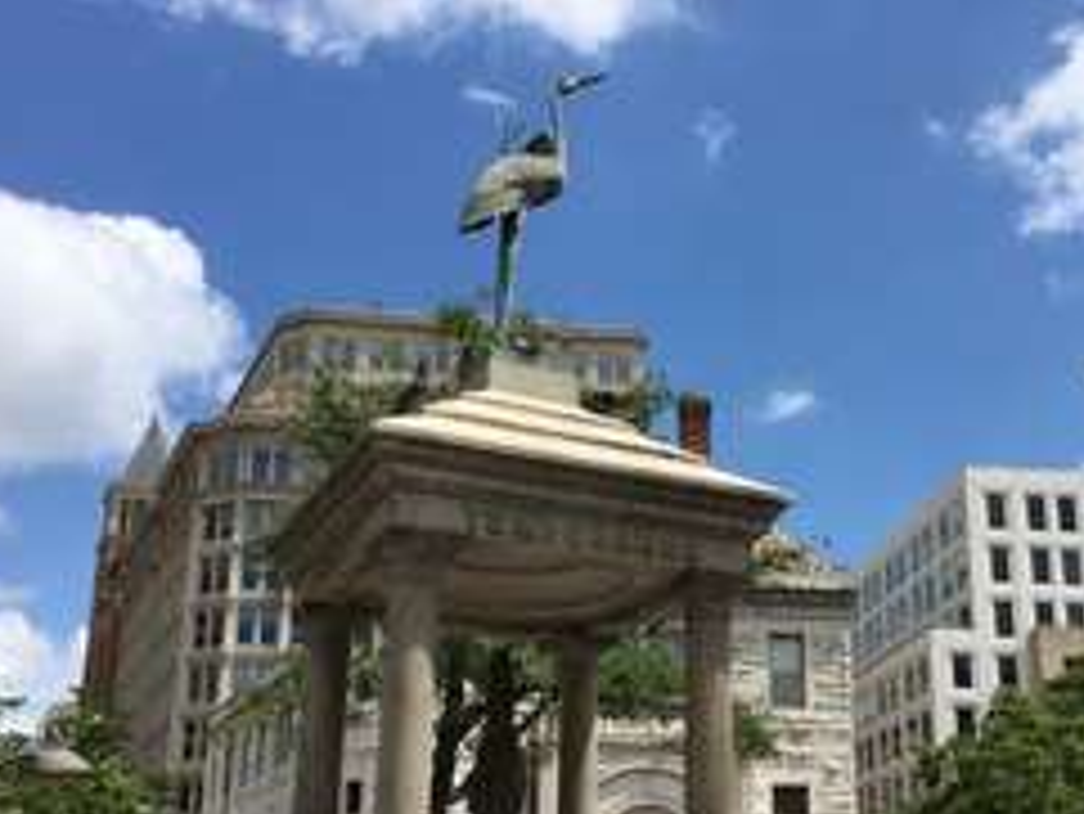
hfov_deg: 44.5
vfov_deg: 33.8
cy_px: 585
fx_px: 1316
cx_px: 663
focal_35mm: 42
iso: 25
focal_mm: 4.15
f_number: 2.2
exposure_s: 1/2137
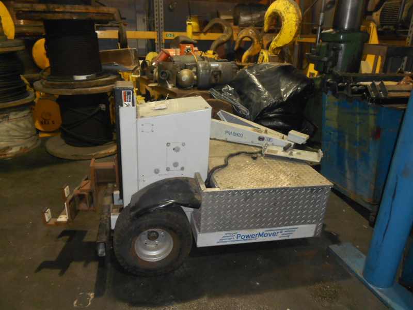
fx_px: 310
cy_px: 155
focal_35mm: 26
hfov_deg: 67.3
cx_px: 206
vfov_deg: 53.1
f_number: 3.2
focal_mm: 4.6
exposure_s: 1/25
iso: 200
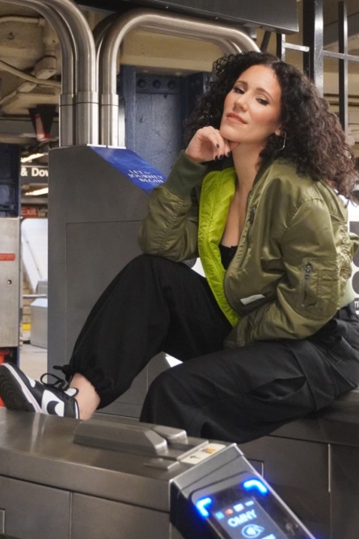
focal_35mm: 78
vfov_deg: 25.9
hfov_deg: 17.4
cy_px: 203
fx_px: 1168
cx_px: 234
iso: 6400
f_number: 5.6
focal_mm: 36
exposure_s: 1/80
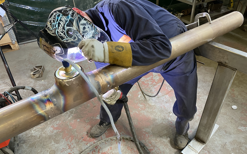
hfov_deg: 66.5
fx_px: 188
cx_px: 124
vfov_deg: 44.5
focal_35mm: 28
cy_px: 77
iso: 200
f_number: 1.8
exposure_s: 1/50
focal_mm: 4.25
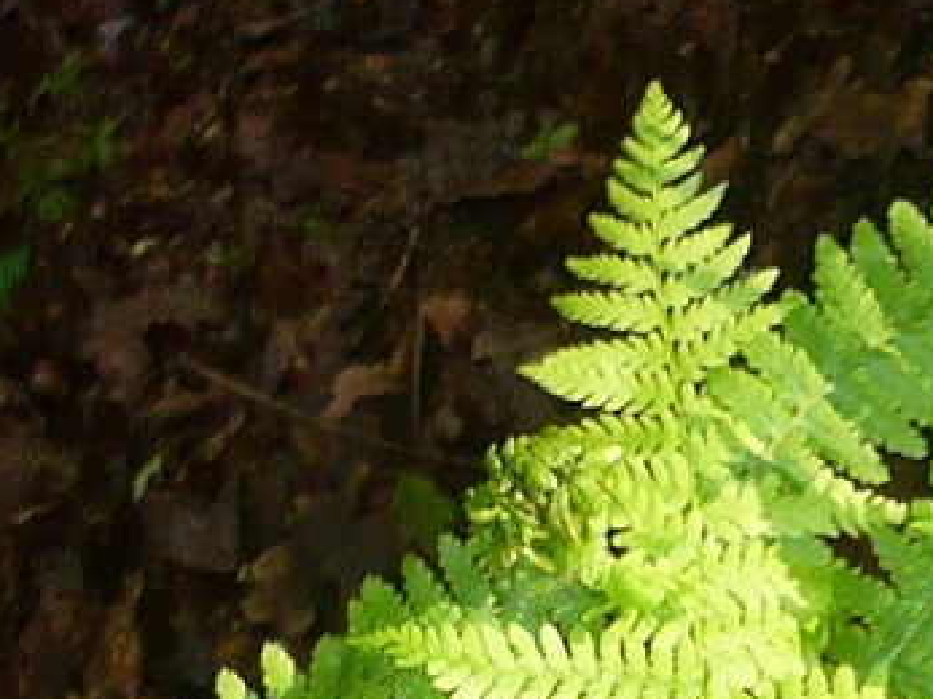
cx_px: 1374
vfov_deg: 12.2
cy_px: 99
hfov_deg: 15.1
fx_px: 3260
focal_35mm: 121
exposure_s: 1/30
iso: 100
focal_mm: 5.8
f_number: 2.8
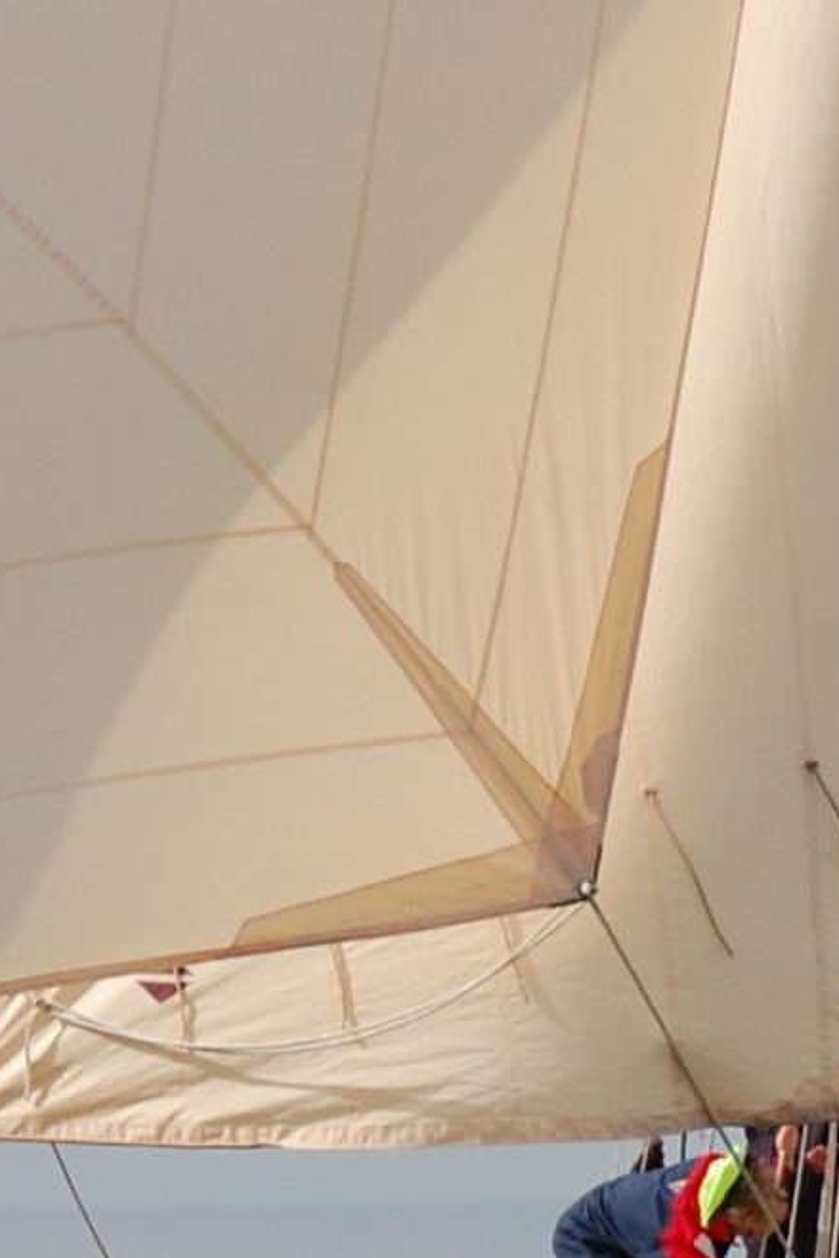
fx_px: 16700
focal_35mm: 478
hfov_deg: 2.9
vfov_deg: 4.3
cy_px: 1287
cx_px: 893
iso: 400
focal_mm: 82
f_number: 8
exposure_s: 1/1000
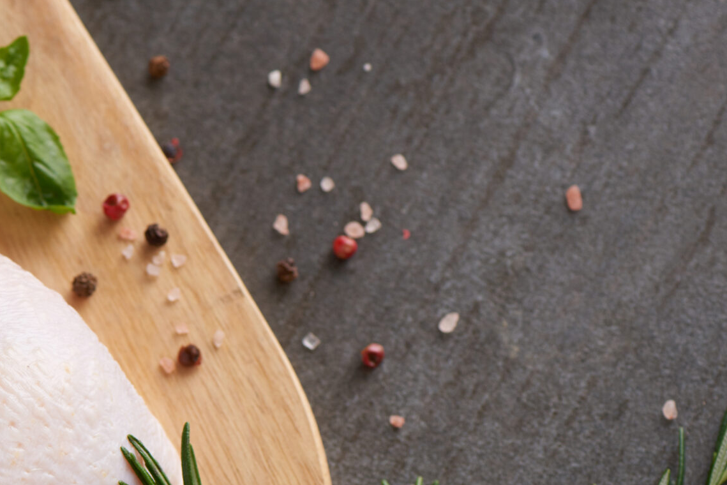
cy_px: 532
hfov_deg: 8.7
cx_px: 181
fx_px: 4767
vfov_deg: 5.8
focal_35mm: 236
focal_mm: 105
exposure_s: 1/200
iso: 160
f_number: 9
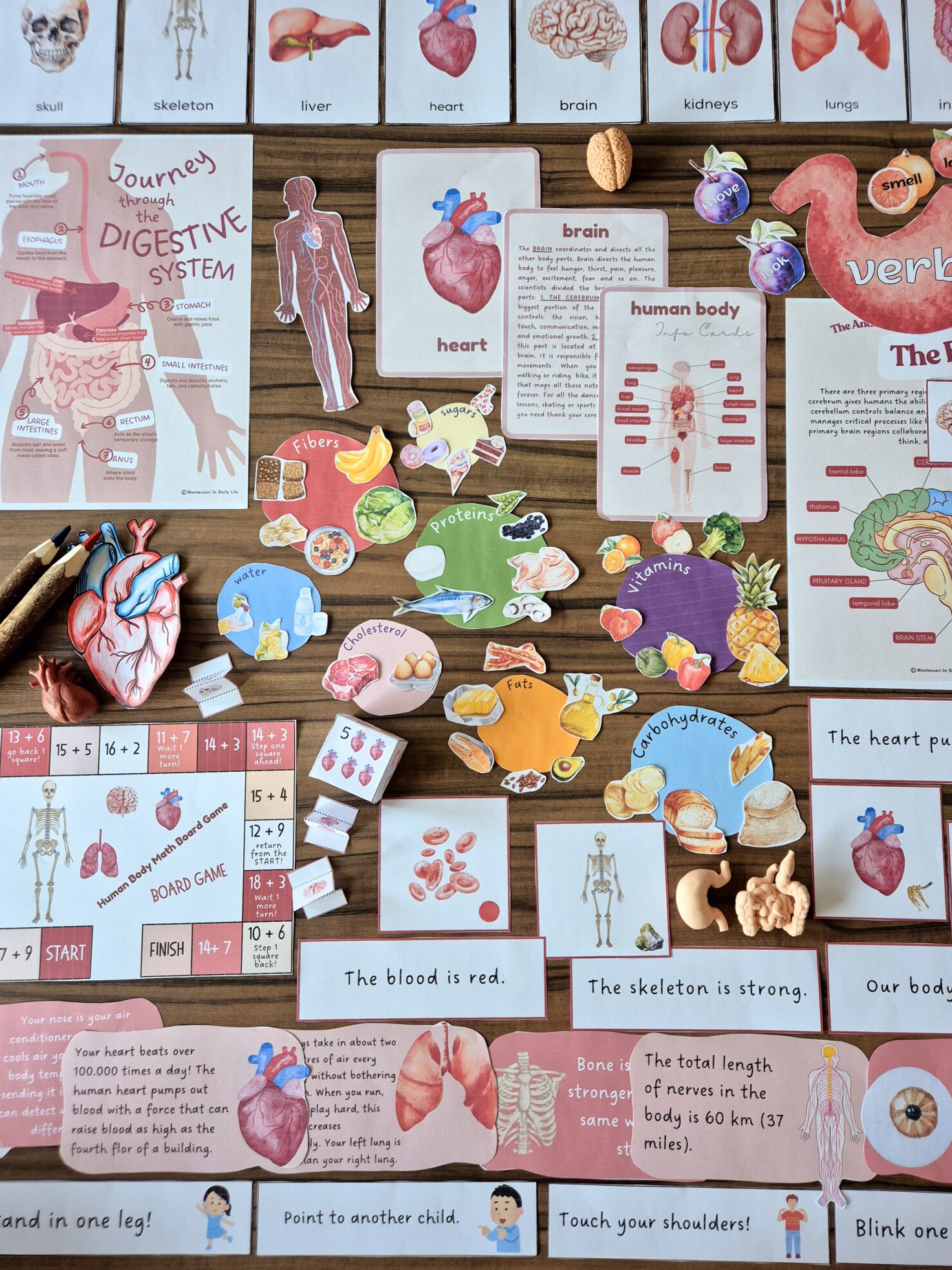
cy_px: 613
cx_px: 495
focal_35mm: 24
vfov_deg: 71.6
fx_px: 880
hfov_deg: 56.8
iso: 200
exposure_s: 1/100
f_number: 1.8
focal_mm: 5.4
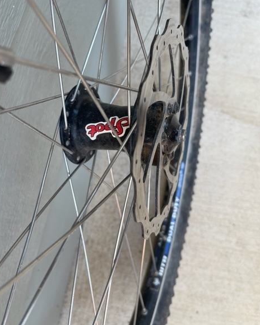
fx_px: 269
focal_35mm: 28
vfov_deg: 62.1
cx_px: 128
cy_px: 151
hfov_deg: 51.5
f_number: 1.6
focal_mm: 5.1
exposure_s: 1/121
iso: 80
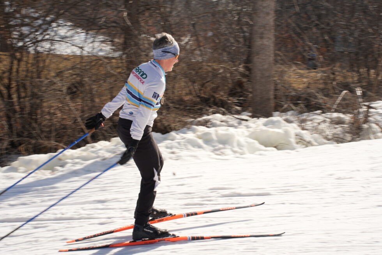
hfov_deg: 31.4
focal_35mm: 64
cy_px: 128
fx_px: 679
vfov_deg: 21.2
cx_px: 191
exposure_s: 1/125
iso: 100
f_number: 10
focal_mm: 64
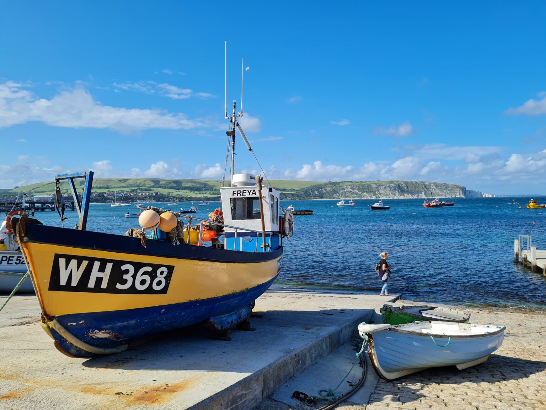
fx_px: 410
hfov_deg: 67.3
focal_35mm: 26
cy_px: 205
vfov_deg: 53.1
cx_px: 273
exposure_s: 1/2456
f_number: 1.8
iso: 50
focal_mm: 5.4
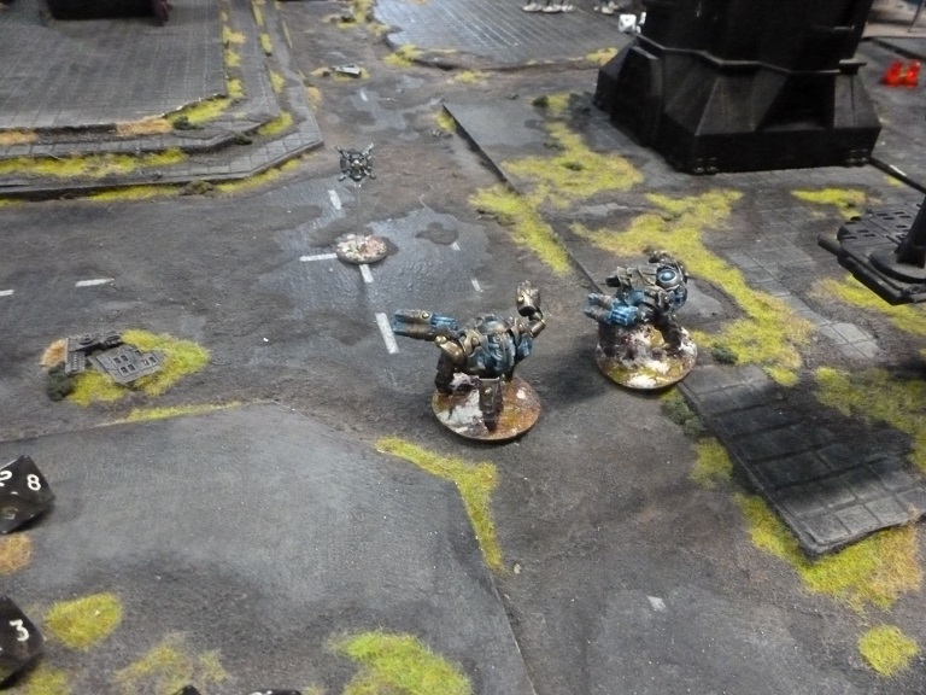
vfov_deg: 56.8
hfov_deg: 71.6
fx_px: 642
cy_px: 348
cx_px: 463
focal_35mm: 24
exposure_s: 1/15
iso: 1600
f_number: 3.3
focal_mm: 4.3
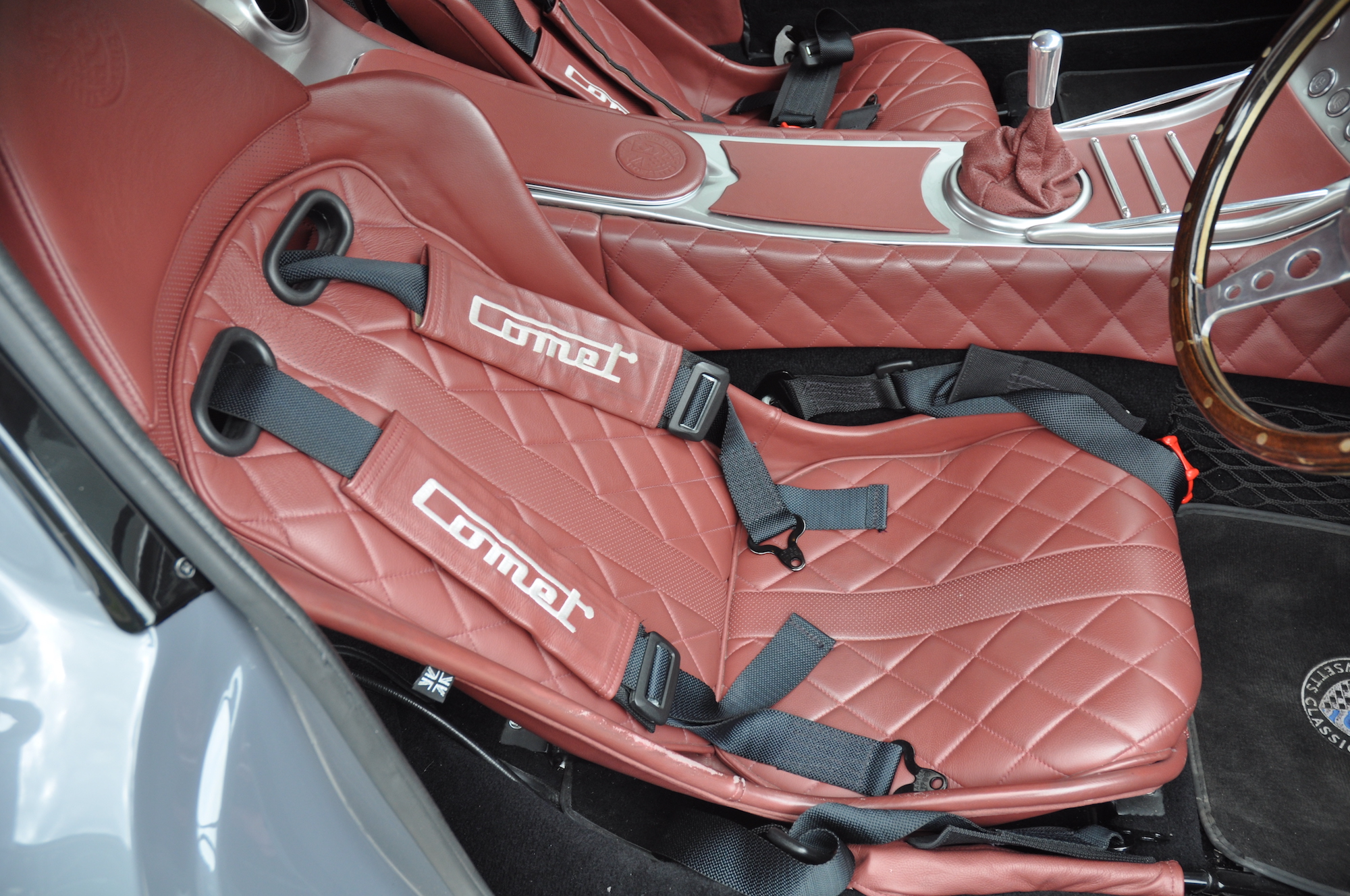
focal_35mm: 27
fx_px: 1011
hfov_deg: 67.4
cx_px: 675
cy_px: 448
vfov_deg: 47.8
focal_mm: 18
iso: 400
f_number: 5.6
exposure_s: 1/125
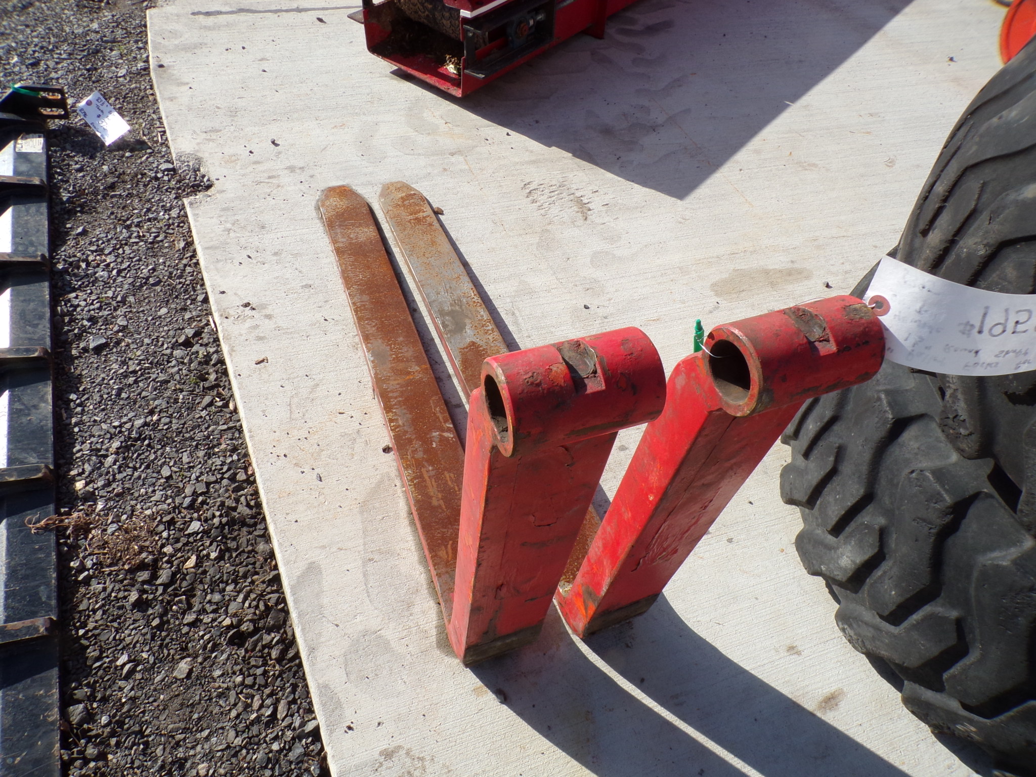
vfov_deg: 56.8
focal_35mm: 24
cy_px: 388
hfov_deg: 71.6
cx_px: 518
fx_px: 718
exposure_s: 1/300
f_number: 5.8
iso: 80
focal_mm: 4.3
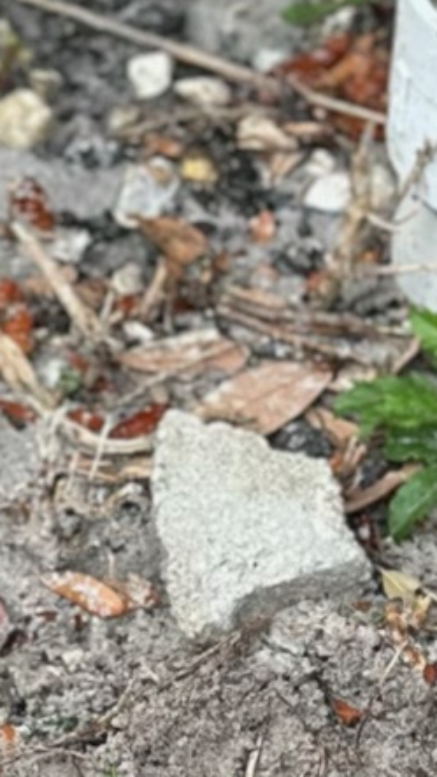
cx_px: -500
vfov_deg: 8.9
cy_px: 433
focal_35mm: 242
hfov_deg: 4.9
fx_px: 4988
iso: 80
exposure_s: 1/676
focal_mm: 6.86
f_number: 1.78
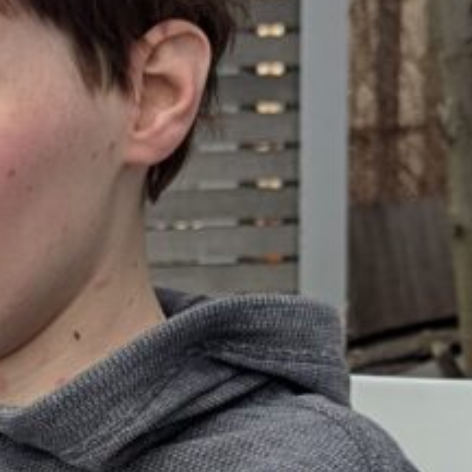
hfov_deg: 11.5
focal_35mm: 151
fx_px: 2329
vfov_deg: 11.2
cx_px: 73
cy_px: 638
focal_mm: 6.81
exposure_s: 1/407
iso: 25
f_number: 1.85
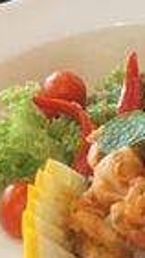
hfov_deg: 5.4
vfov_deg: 9.2
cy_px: -220
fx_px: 1529
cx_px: 234
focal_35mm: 223
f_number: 4.5
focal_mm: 25
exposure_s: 1/160
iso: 2000
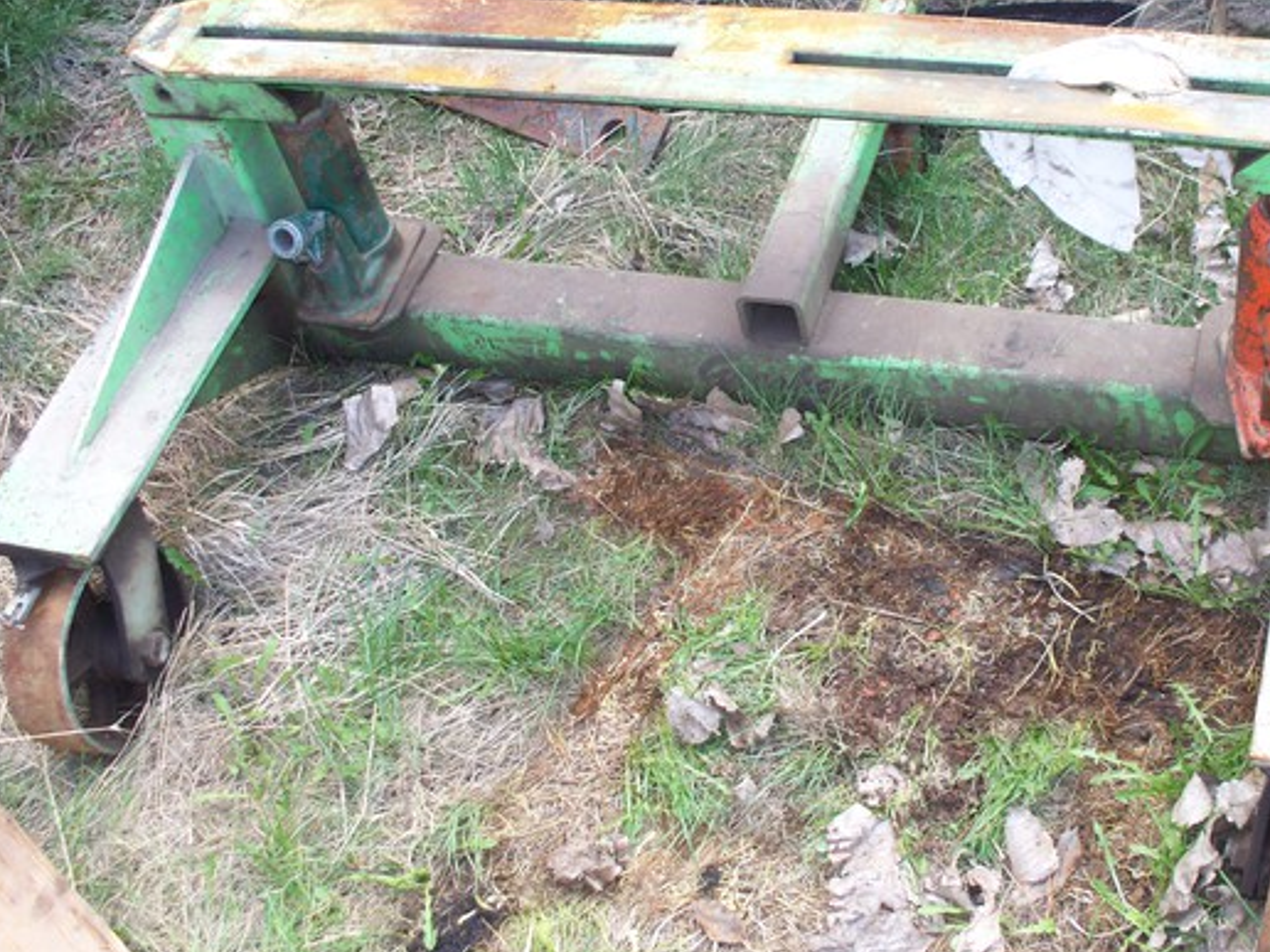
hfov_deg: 39.5
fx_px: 1761
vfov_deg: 30.2
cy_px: 396
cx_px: 741
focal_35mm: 48
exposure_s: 1/60
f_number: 2.8
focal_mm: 7.54
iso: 64
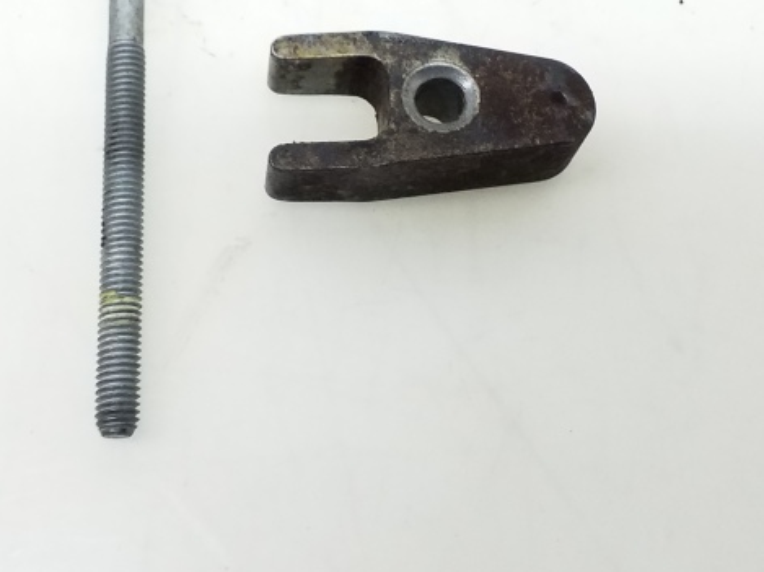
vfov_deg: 24.5
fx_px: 1301
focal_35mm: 59
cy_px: 150
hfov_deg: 32.5
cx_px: 272
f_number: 1.9
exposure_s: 1/50
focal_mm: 3.6
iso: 200
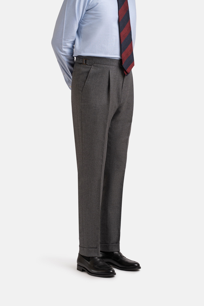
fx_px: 705
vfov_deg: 24.5
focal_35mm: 83
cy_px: 153
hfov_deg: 16.5
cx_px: 102
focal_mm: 83
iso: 100
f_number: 8
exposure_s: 1/125
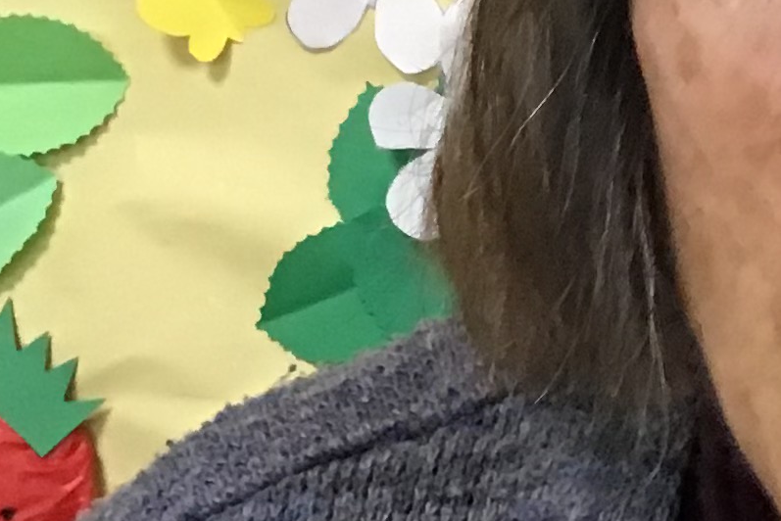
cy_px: -308
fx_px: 2865
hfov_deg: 14.8
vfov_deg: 10.0
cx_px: 1028
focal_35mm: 132
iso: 125
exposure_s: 1/30
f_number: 2.4
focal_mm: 3.3
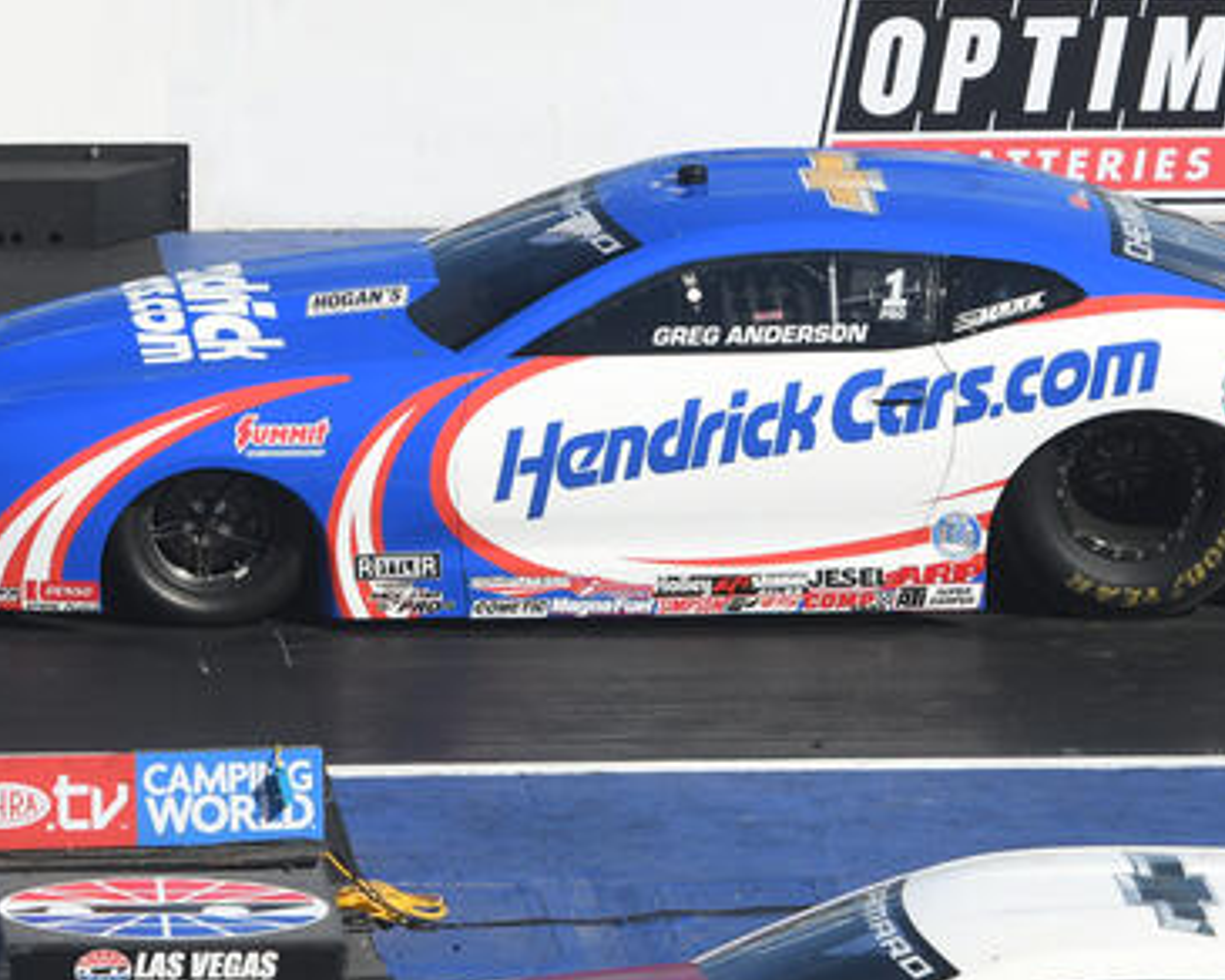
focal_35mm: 592
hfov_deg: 3.3
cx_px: 493
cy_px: 352
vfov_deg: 2.6
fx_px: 21463
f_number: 8
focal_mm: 180
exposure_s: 1/1600
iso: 320
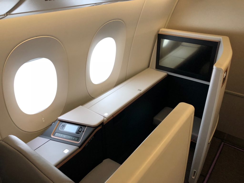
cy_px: 92
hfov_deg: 63.4
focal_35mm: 28
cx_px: 122
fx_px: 197
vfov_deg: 49.7
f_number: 1.8
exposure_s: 1/29
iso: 40
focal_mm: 4
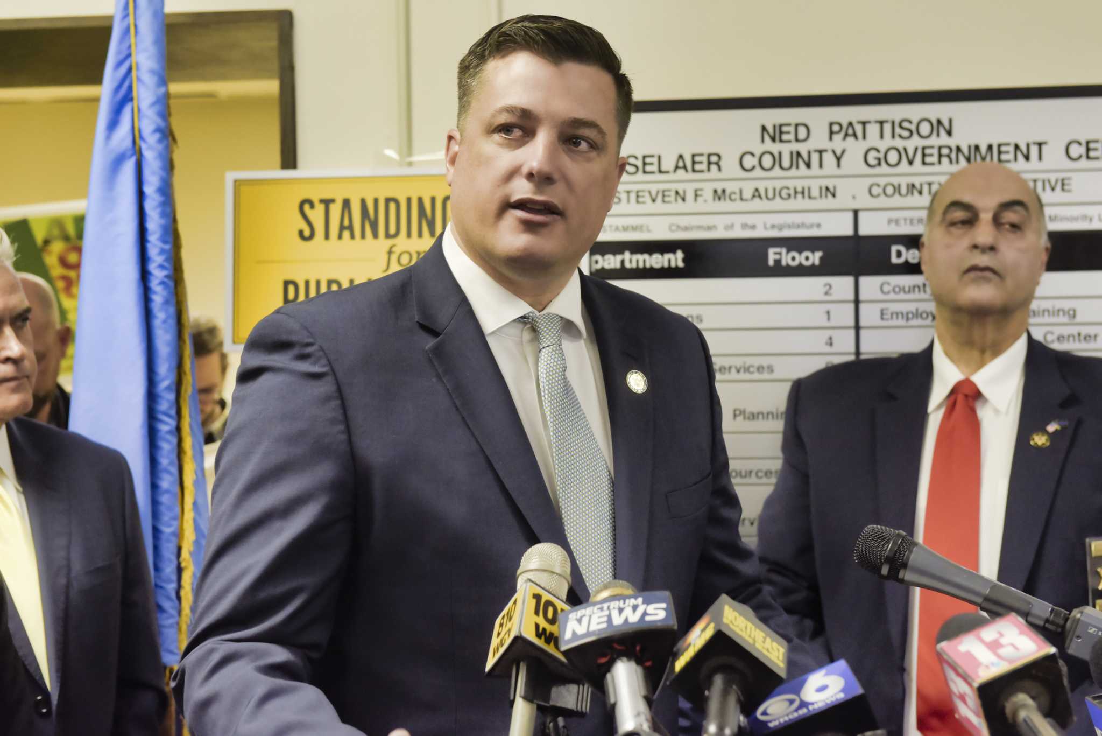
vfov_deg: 21.9
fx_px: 1898
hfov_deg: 32.4
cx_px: 551
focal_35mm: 62
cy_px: 368
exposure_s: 1/125
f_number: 4
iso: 2500
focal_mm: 62
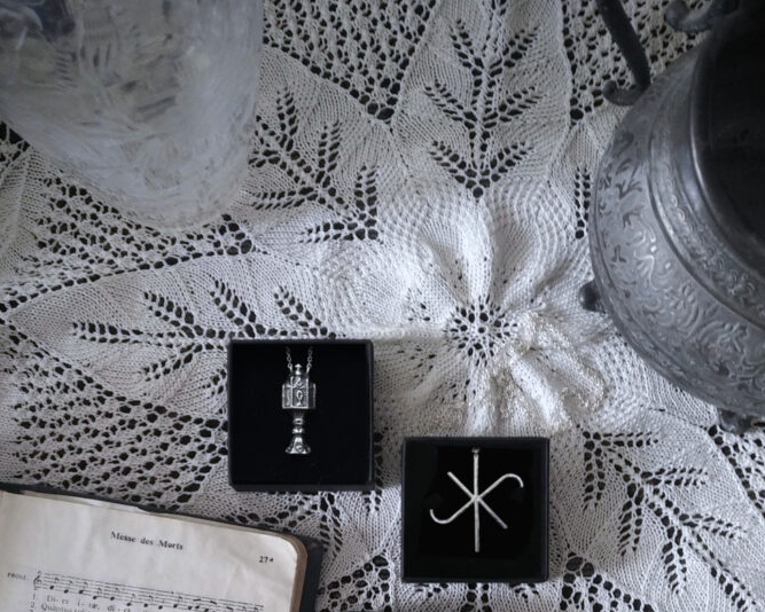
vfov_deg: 38.1
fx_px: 815
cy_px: 563
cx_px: 381
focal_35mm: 36
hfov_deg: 50.3
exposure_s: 1/15
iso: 748
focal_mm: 4.52
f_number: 2
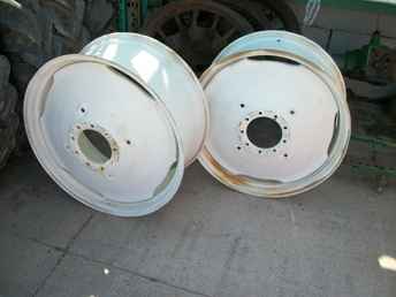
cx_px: 198
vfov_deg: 44.2
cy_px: 148
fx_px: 366
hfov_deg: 56.8
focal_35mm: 32
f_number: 8.8
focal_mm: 5.7
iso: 80
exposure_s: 1/50
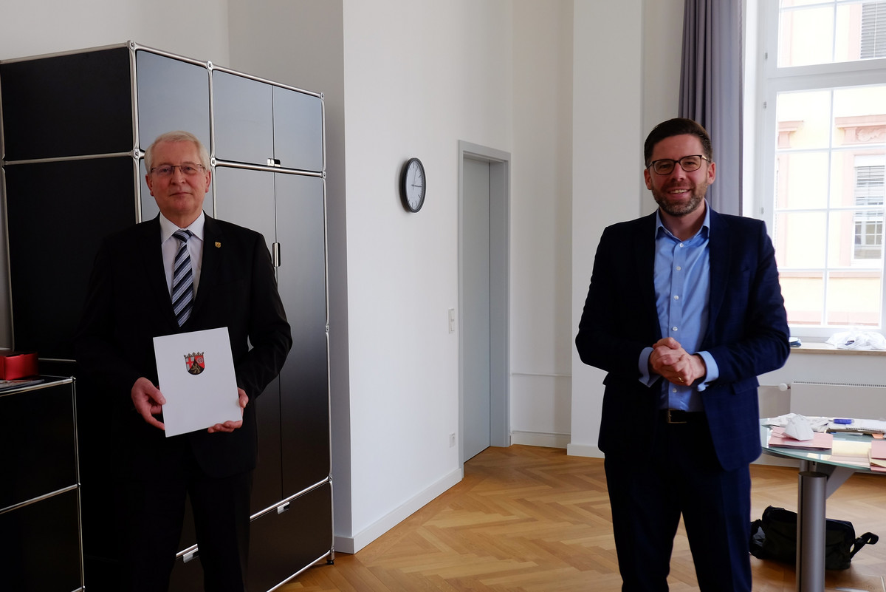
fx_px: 739
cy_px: 296
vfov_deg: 43.6
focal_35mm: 30
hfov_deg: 61.9
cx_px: 443
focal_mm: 20.1
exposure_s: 1/60
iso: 400
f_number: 3.6
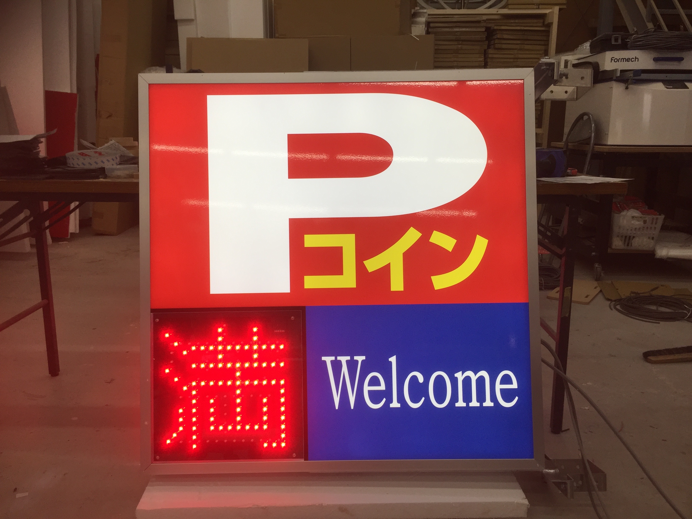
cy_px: 260
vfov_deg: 48.2
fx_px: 580
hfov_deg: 61.7
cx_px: 346
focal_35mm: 29
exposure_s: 1/100
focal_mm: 4.15
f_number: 2.2
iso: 40
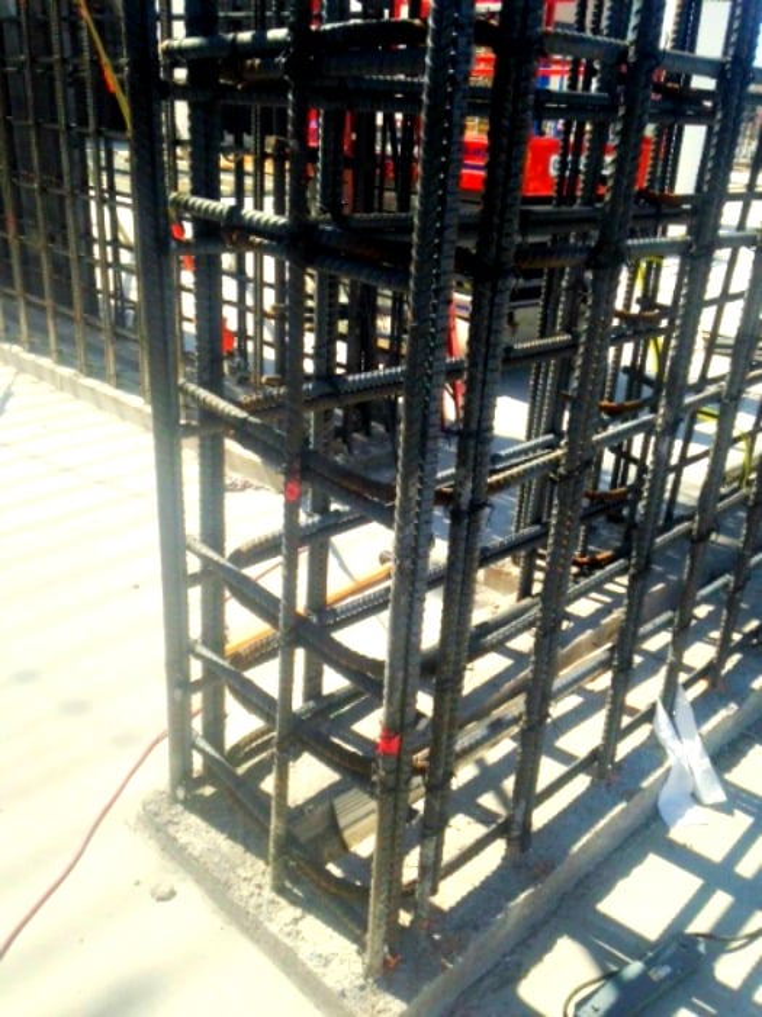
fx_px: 969
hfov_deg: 42.9
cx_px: 381
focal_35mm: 33
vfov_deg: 55.4
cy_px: 508
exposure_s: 1/1595
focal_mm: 4.12
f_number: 2.4
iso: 50
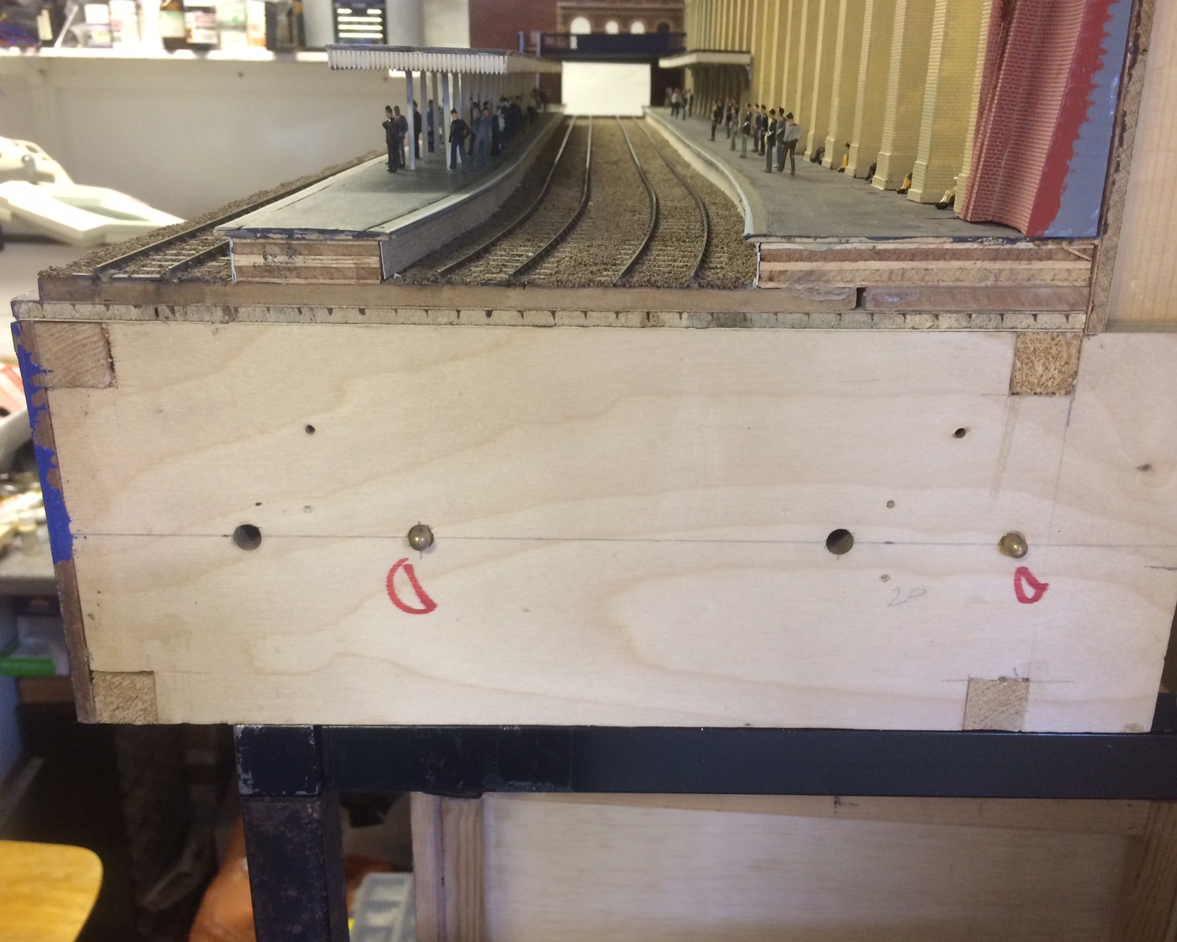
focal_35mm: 31
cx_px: 594
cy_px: 476
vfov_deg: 47.1
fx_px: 1080
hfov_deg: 57.2
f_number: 2.2
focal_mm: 4.15
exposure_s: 1/33
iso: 200
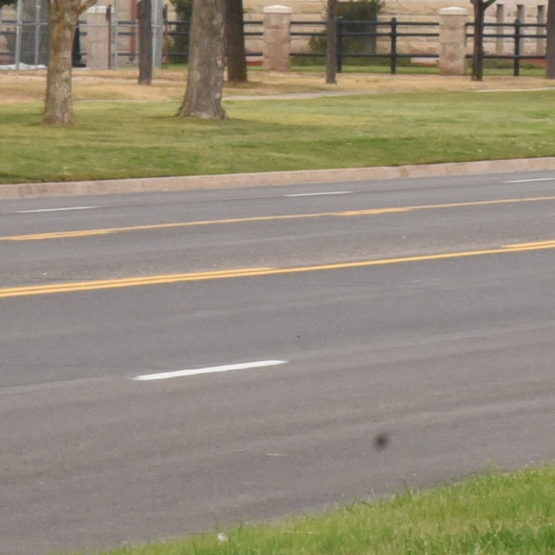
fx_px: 12135
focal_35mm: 669
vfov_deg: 2.6
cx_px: 780
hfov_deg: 2.6
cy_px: -134
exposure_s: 1/50
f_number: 18
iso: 1600
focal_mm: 120
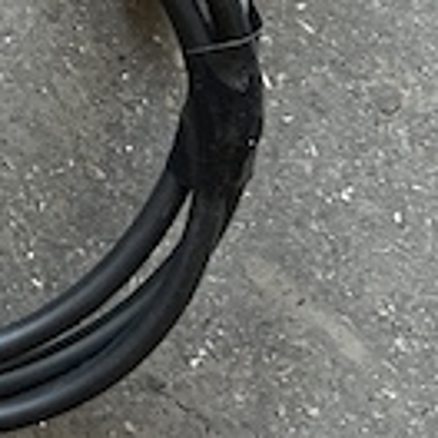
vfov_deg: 11.2
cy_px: -481
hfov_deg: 11.4
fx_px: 1990
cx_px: -435
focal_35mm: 139
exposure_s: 1/60
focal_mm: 5.7
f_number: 1.5
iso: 160
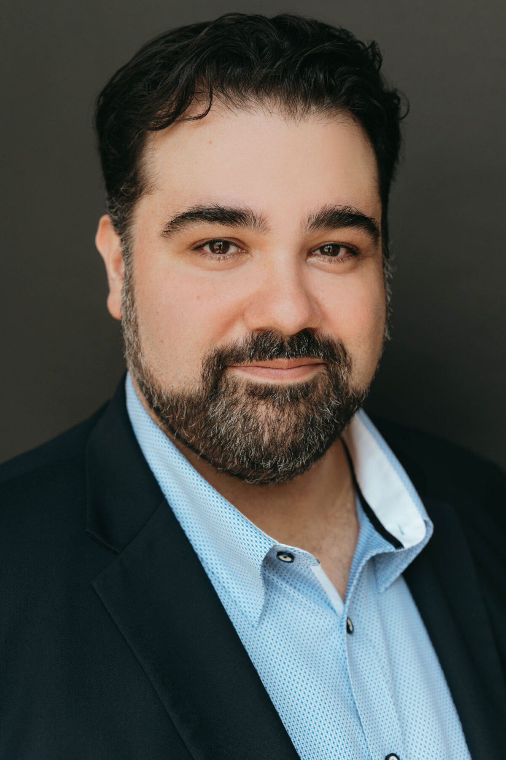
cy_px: 380
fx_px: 1055
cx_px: 253
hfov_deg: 27.0
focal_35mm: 50
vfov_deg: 39.6
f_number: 4
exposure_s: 1/800
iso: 800
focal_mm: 50
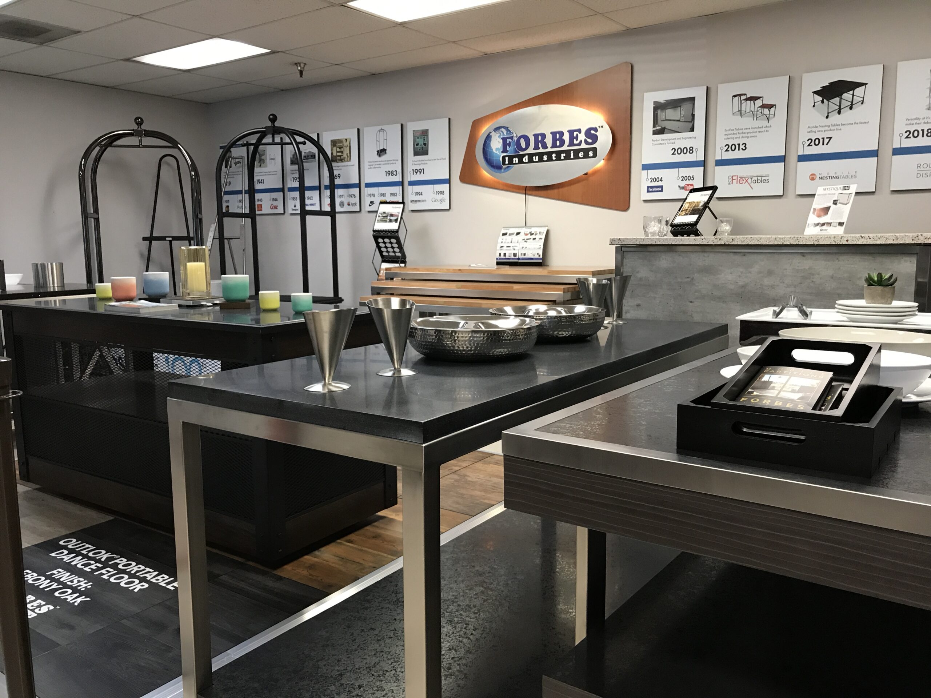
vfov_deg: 49.7
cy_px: 349
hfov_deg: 63.4
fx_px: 753
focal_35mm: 28
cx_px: 466
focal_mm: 3.99
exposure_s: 1/15
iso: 50
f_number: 1.8
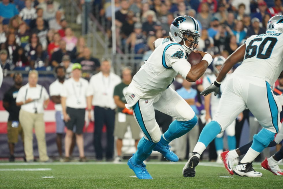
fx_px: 3147
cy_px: 94
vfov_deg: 3.4
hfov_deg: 5.1
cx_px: 142
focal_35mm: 400
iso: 8000
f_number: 5.6
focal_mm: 400
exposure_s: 1/1250
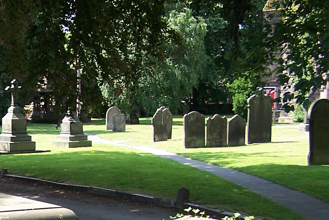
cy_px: 229
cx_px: -56
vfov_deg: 13.9
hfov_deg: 19.9
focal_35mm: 97
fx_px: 886
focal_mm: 6.3
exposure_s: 1/250
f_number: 2.8
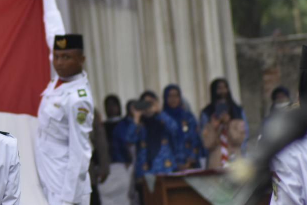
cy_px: 63
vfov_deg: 2.3
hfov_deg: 3.5
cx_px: -75
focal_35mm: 596
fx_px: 5082
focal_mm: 150
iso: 400
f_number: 5
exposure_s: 1/1000
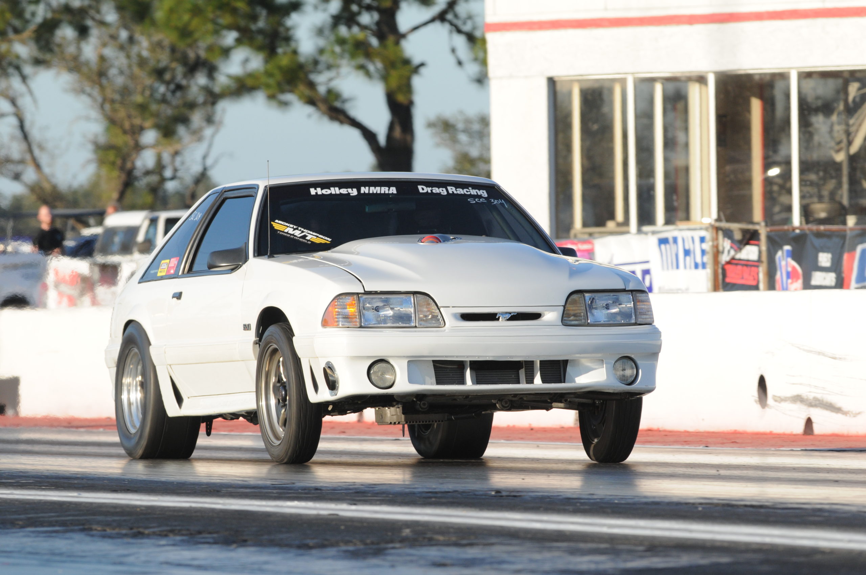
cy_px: 288
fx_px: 10811
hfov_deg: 4.6
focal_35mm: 450
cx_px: 433
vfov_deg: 3.0
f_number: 8
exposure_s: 1/640
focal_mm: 300
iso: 400
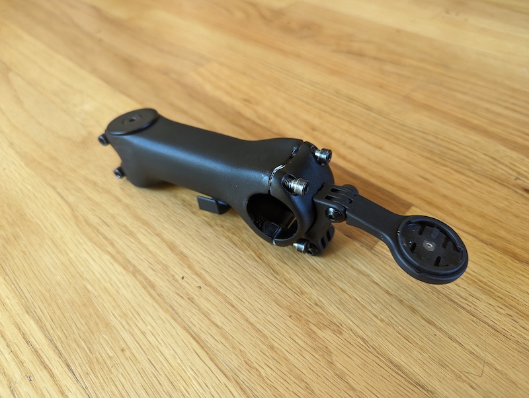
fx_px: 367
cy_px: 199
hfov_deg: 71.5
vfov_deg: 56.9
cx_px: 264
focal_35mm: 24
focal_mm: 6.81
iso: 316
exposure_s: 1/49.7
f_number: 1.85
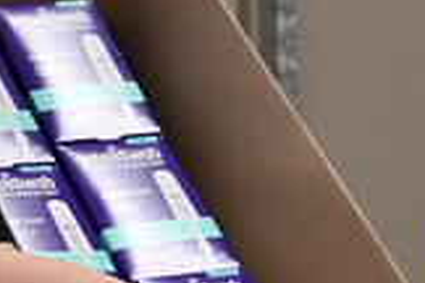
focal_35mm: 273
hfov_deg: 7.5
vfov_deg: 5.0
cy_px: 183
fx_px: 3222
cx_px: 580
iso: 1000
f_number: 4
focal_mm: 34.5
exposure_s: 1/125
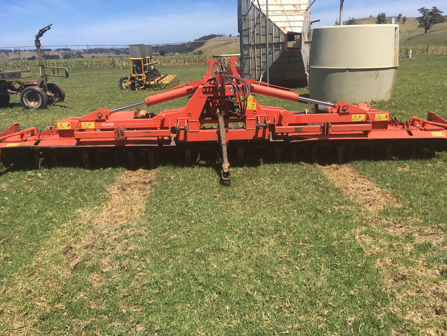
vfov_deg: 48.2
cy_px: 168
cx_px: 224
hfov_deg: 61.7
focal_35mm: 29
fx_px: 374
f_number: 2.2
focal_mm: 4.15
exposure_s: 1/1709
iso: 25
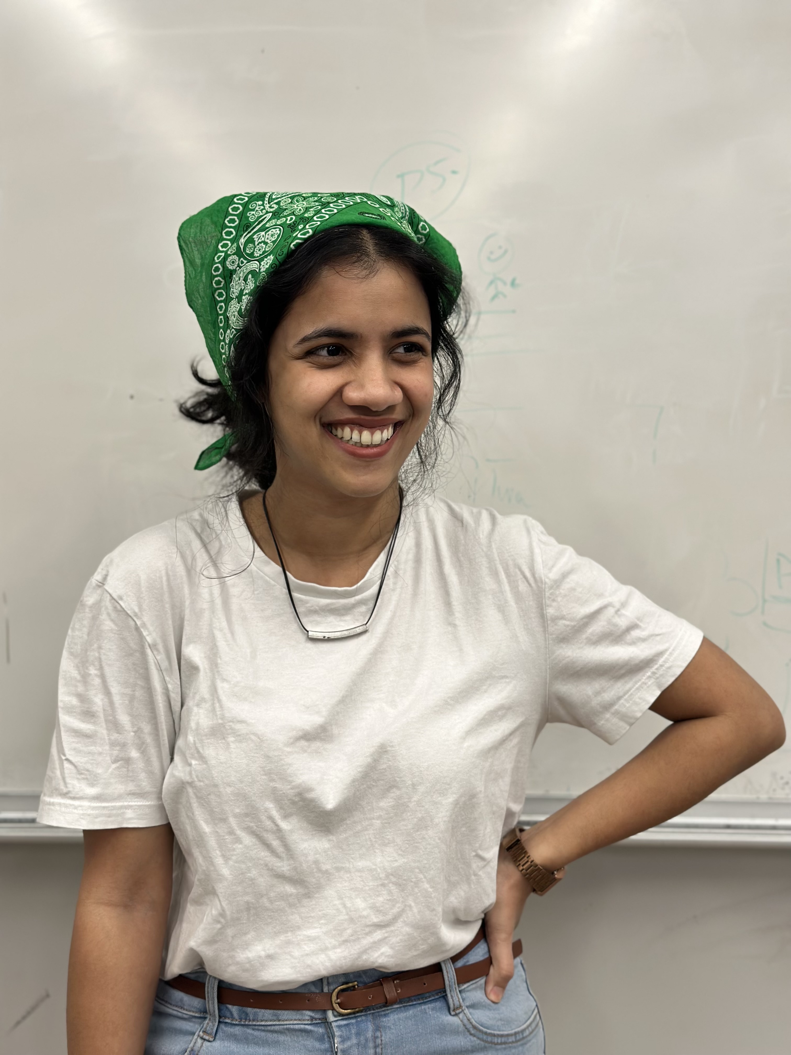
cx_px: 396
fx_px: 1462
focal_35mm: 48
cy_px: 528
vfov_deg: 39.7
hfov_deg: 30.3
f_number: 1.78
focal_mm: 6.86
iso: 125
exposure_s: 1/100
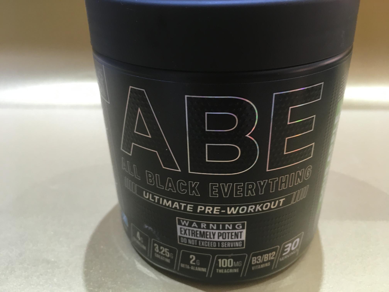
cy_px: 146
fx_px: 326
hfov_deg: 61.7
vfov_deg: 48.2
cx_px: 194
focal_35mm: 29
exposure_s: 1/33
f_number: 2.2
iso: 125
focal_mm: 4.15
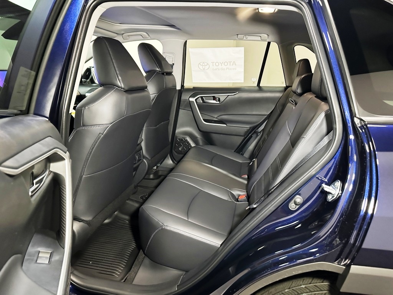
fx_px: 272
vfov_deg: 56.8
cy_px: 148
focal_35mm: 24
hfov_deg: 71.6
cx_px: 196
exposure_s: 1/40
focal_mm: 6.86
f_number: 1.78
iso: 1000
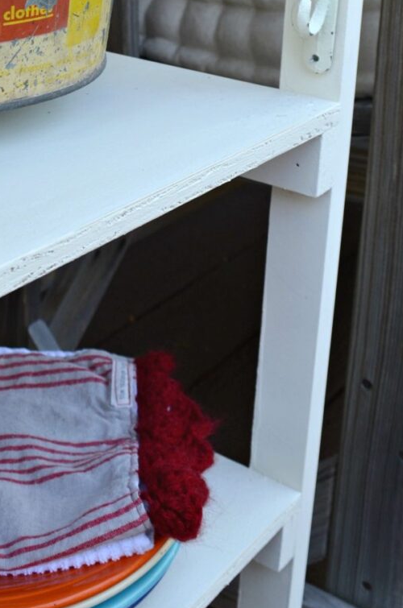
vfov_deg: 35.4
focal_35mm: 54
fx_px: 911
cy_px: 97
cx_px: 102
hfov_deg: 24.7
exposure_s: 1/125
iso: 250
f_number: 5.6
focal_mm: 18
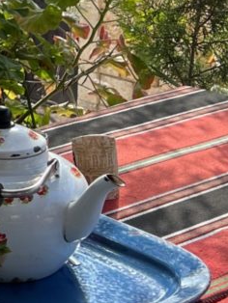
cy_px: -41
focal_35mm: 127
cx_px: -165
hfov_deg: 11.0
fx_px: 1114
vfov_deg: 15.1
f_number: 1.5
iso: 50
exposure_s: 1/733
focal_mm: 5.7
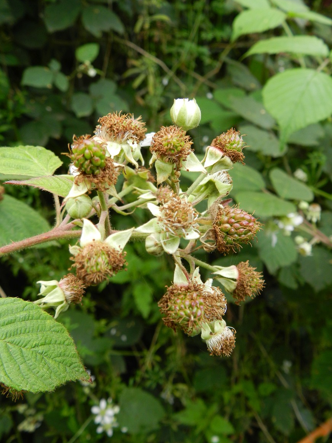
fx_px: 422
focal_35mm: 33
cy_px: 217
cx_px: 165
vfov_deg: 55.3
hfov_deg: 42.9
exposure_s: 1/160
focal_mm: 5.6
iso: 160
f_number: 3.7
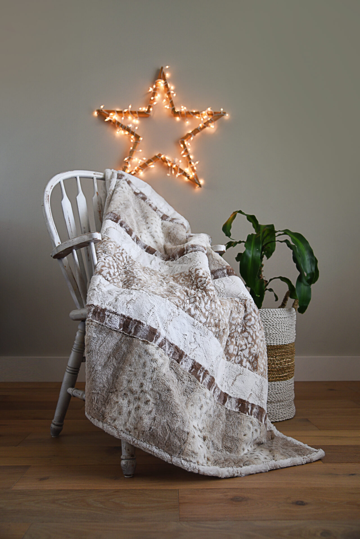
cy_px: 270
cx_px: 180
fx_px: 464
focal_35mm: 31
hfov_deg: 42.4
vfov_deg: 60.3
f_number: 4
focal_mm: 31
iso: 320
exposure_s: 1/100
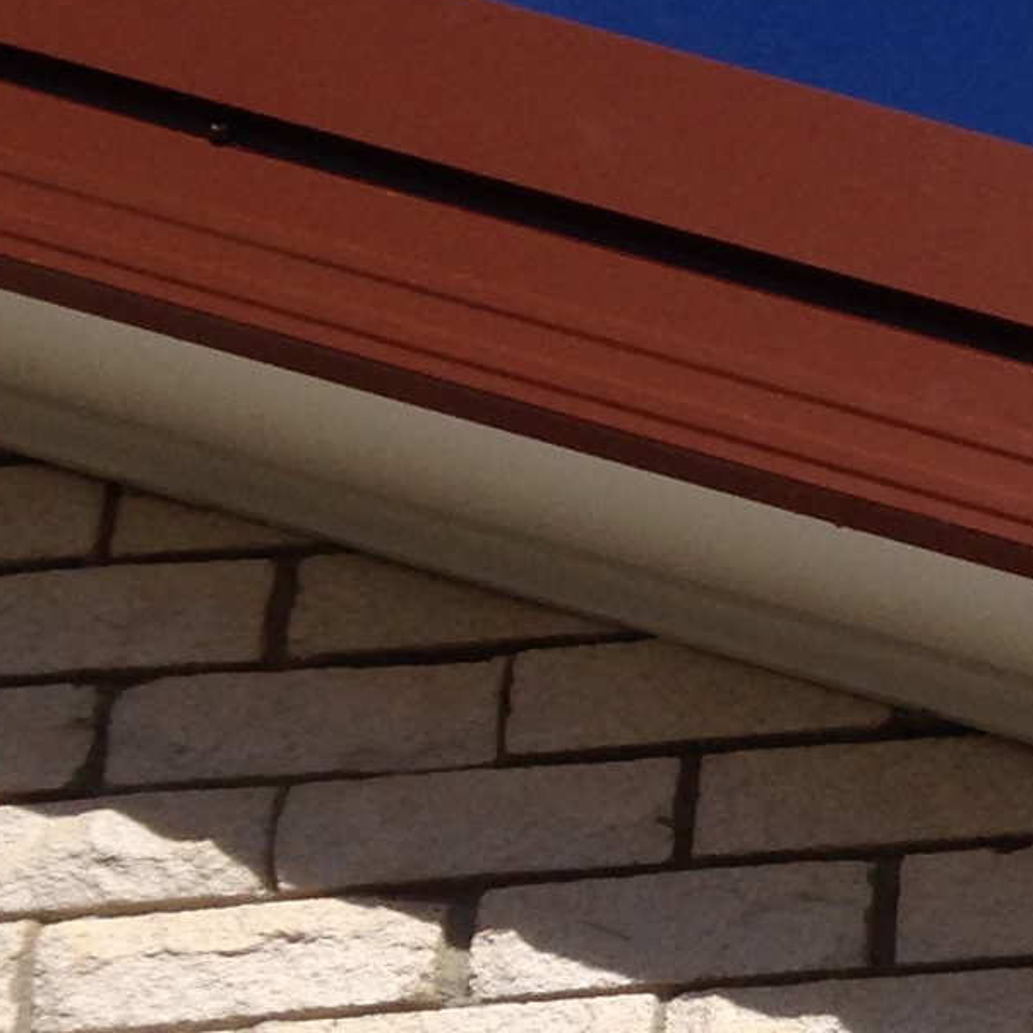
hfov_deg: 10.1
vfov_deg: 11.0
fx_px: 5334
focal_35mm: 158
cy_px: 855
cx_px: 2196
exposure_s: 1/3195
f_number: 2.4
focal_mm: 4.12
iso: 50
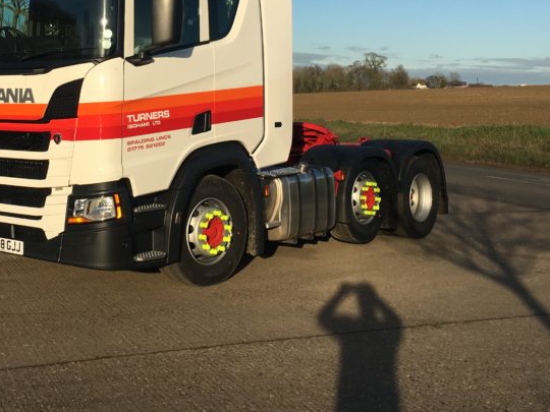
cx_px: 154
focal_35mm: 55
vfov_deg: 25.9
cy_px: 55
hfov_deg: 34.4
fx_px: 874
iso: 25
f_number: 2.2
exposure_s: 1/1748
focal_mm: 4.15
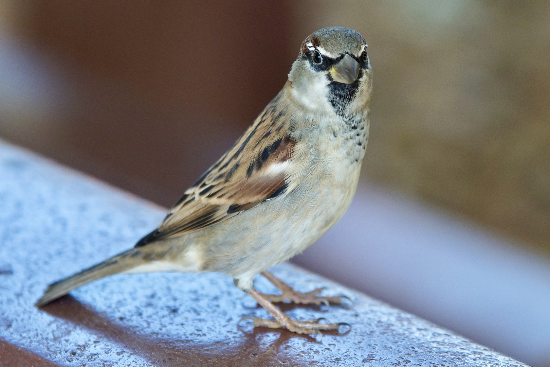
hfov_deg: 6.9
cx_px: 275
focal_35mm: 300
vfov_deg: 4.6
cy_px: 184
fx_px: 4583
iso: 800
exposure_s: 1/320
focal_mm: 200
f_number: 4
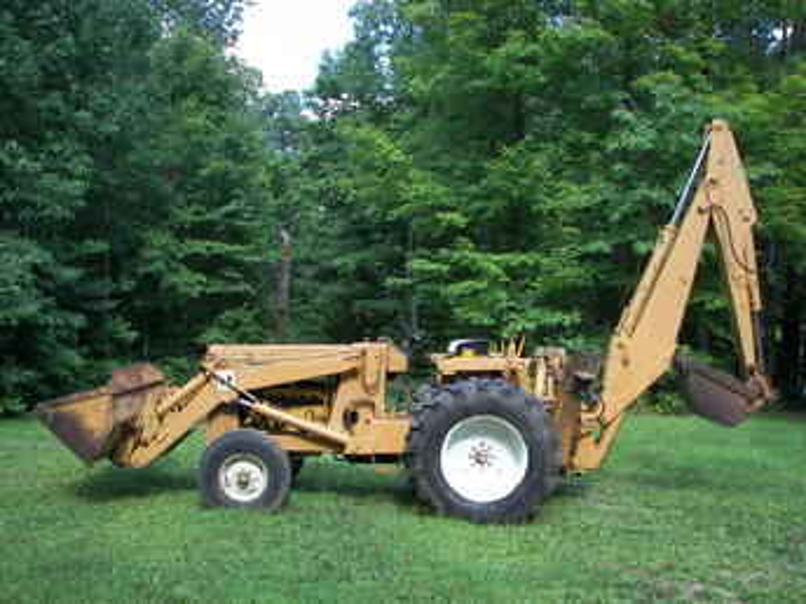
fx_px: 838
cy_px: 302
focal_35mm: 36
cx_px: 403
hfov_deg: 51.4
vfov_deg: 39.7
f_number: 2.8
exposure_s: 1/125
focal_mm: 6
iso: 50
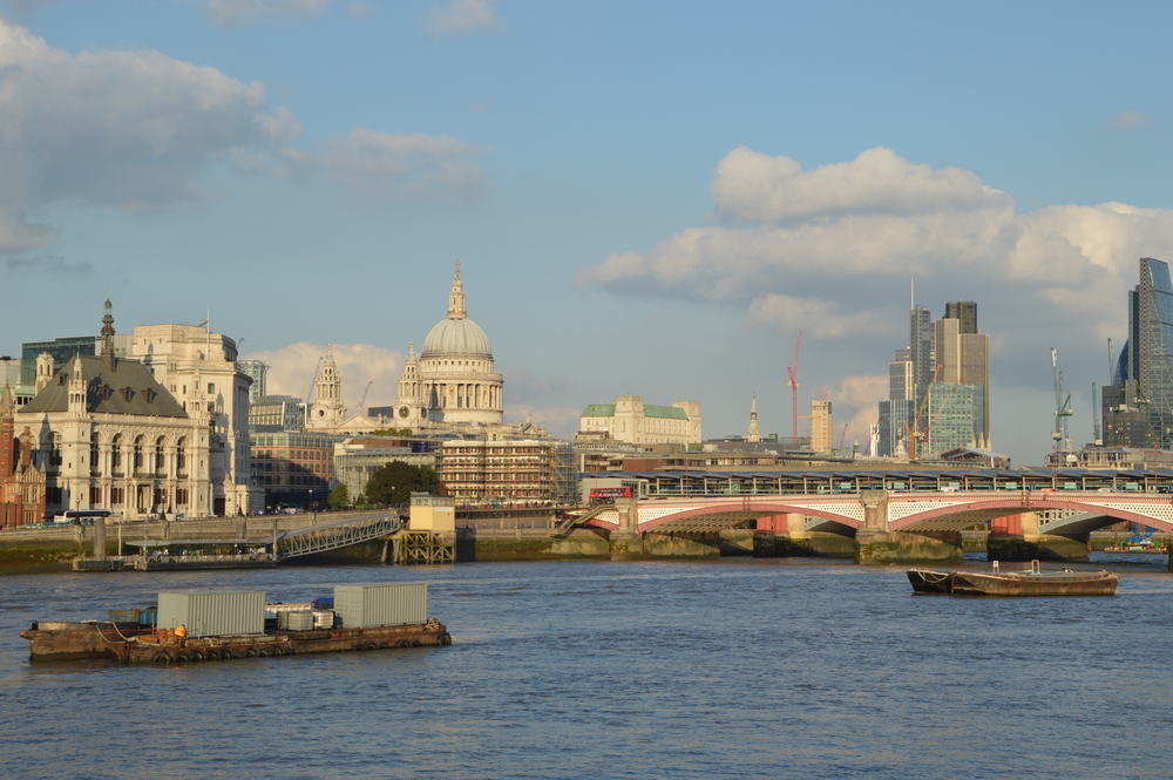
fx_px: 2344
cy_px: 390
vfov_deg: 18.9
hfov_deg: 28.1
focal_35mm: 72
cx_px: 586
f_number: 16
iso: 100
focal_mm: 48
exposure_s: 1/80
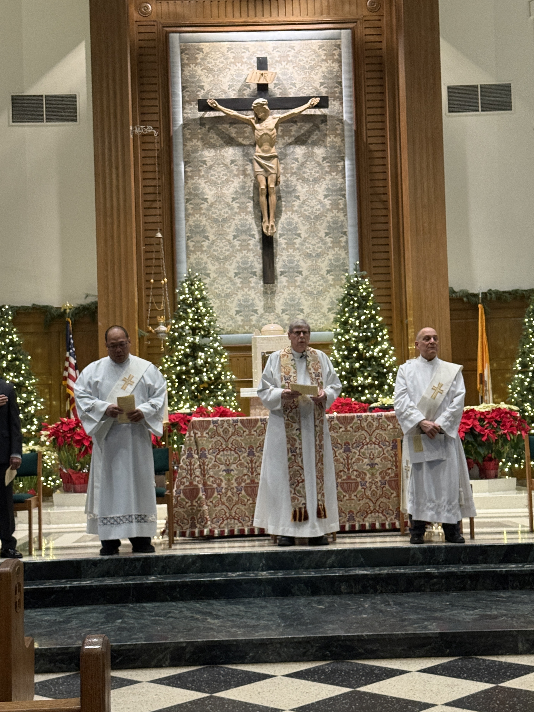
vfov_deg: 39.7
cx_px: 267
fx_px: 987
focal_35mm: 48
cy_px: 356
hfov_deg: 30.3
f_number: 1.78
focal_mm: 6.76
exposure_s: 1/40
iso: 250
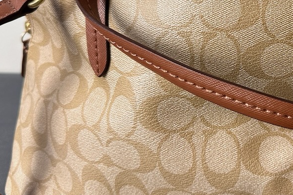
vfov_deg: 24.4
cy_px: 24
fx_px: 439
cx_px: 242
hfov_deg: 35.5
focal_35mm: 54
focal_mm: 6.86
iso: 125
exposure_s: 1/120
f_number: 1.78
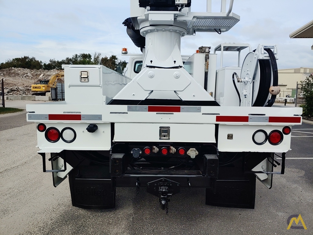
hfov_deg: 69.4
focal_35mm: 25
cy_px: 118
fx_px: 226
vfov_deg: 54.9
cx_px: 156
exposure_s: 1/4000
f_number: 1.5
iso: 50
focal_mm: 4.23
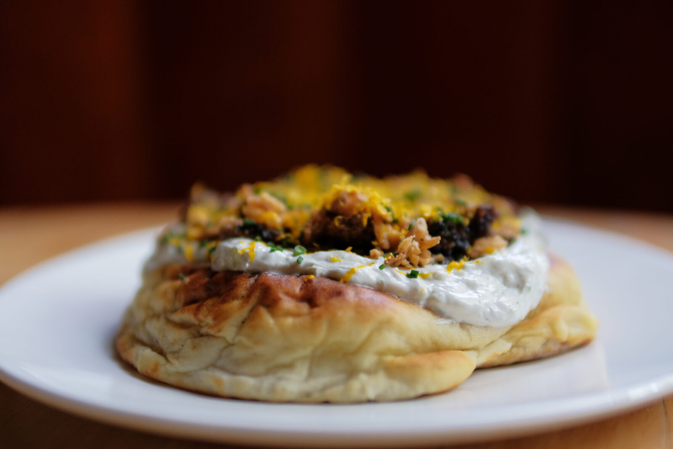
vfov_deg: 29.9
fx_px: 841
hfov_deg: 43.6
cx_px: 336
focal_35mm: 45
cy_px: 224
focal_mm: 30
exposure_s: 1/1000
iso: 500
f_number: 1.4
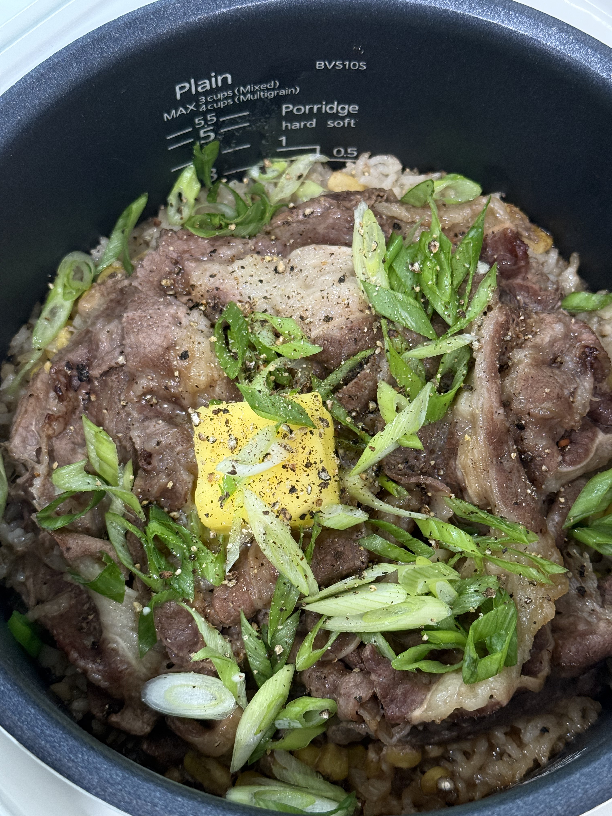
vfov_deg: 39.7
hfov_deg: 30.3
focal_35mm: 48
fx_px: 1131
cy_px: 408
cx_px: 306
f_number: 1.78
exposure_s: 1/60
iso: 200
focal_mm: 6.76
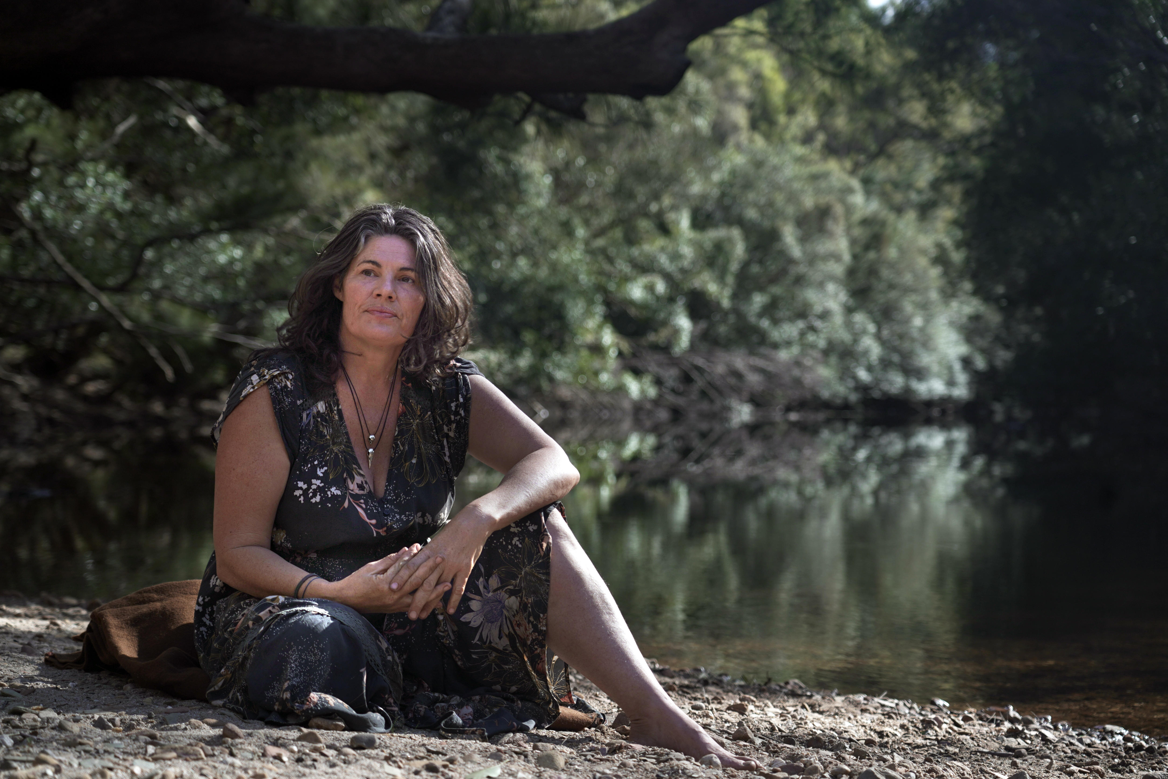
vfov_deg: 18.7
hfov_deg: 27.7
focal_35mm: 73
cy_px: 390
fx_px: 2368
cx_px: 584
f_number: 4
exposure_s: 1/60
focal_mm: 73
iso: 200
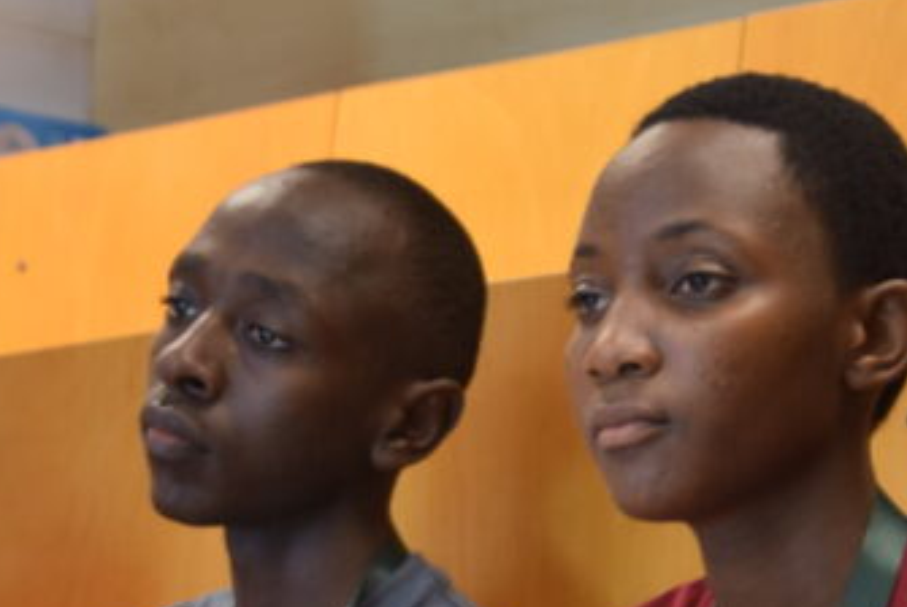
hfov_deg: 10.3
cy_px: 558
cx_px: 520
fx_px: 5025
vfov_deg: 6.9
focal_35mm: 199
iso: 250
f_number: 2.8
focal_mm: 29
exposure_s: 1/8
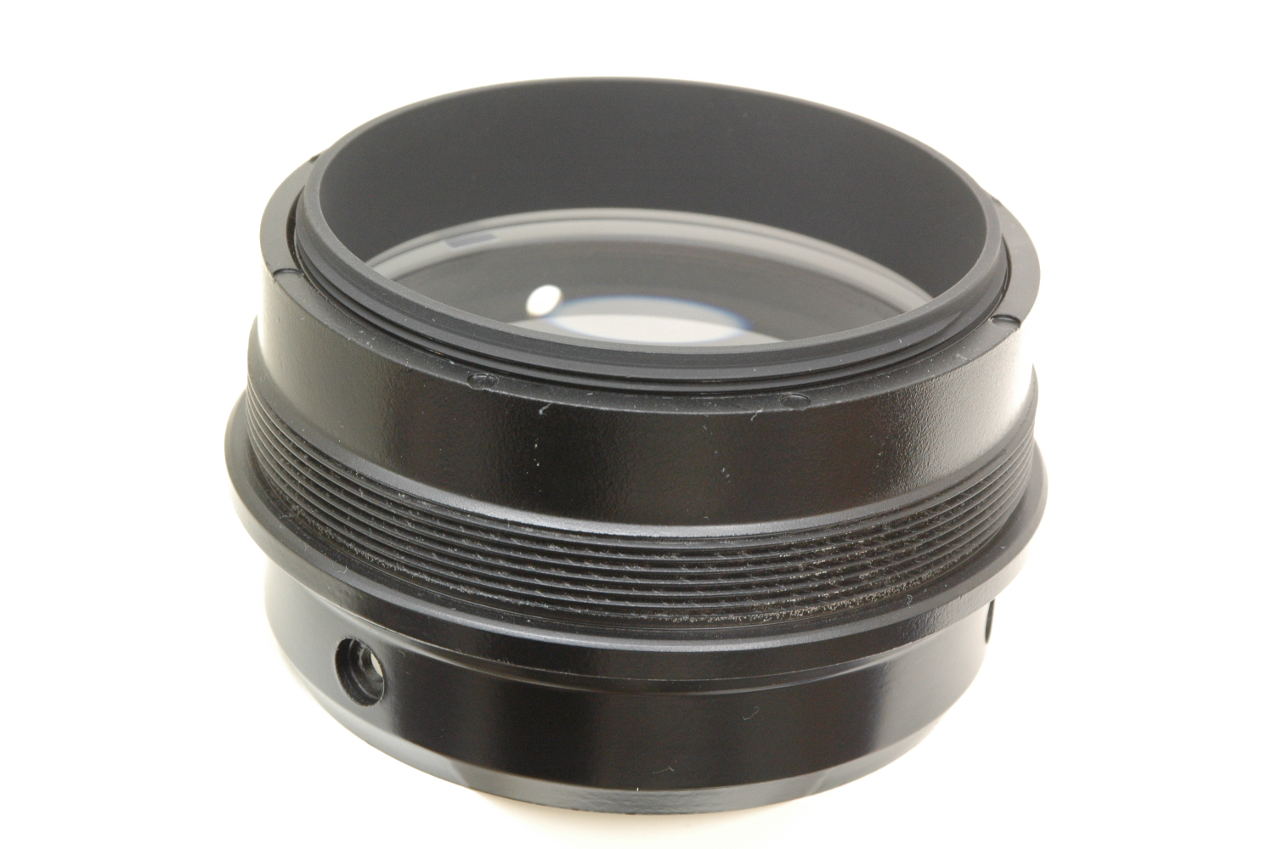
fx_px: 4150
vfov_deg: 11.7
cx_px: 639
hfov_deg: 17.5
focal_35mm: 117
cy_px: 424
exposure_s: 1/1.5
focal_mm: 78
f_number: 16
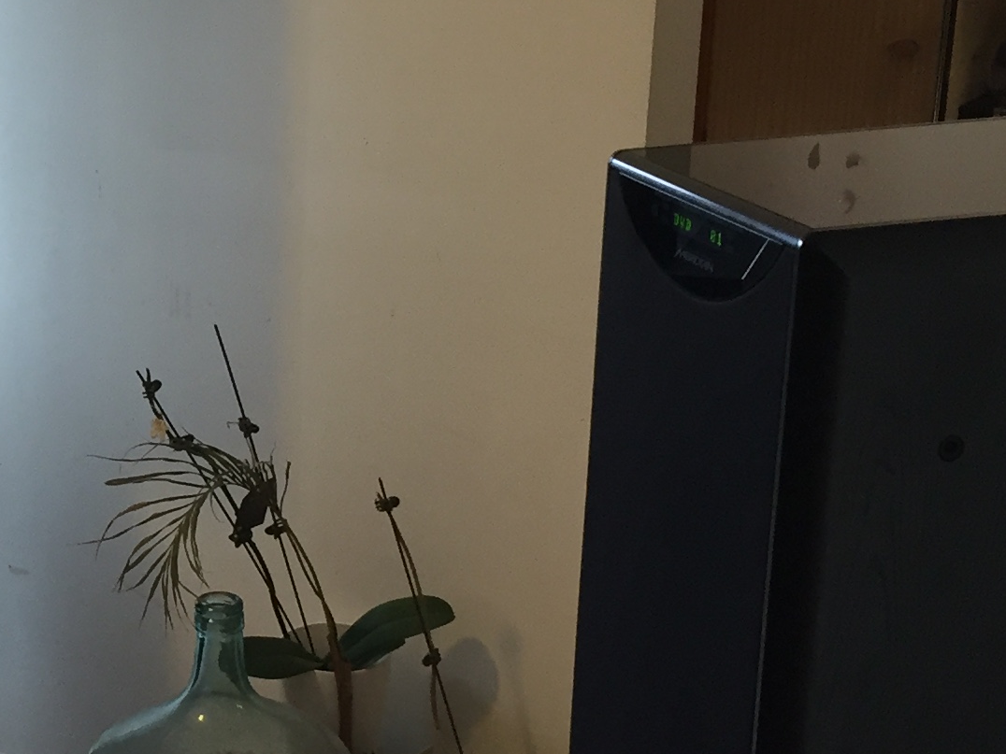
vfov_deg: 16.8
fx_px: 2557
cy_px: 491
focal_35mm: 88
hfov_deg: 21.1
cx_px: -112
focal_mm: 4.15
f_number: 2.2
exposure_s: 1/33
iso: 100
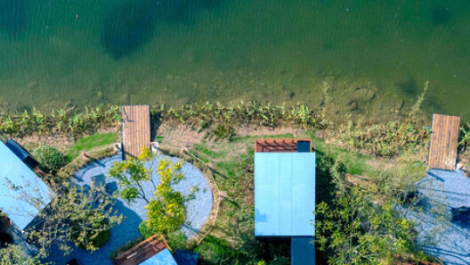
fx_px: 947
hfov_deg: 27.8
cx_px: 271
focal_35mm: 76
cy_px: 309
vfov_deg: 15.4
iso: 100
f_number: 2.8
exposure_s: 1/5000
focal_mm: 12.29
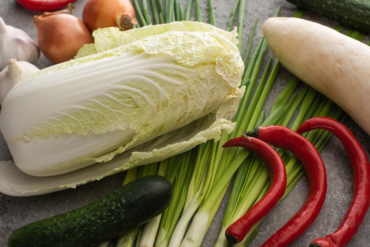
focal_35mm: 50
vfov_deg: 27.0
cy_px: 124
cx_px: 185
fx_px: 514
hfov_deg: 39.6
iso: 160
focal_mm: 50
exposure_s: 1/160
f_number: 9
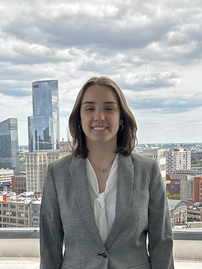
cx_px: 101
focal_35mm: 24
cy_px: 134
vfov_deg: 71.6
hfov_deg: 56.8
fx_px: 187
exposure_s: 1/2591
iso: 80
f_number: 1.78
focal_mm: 6.86
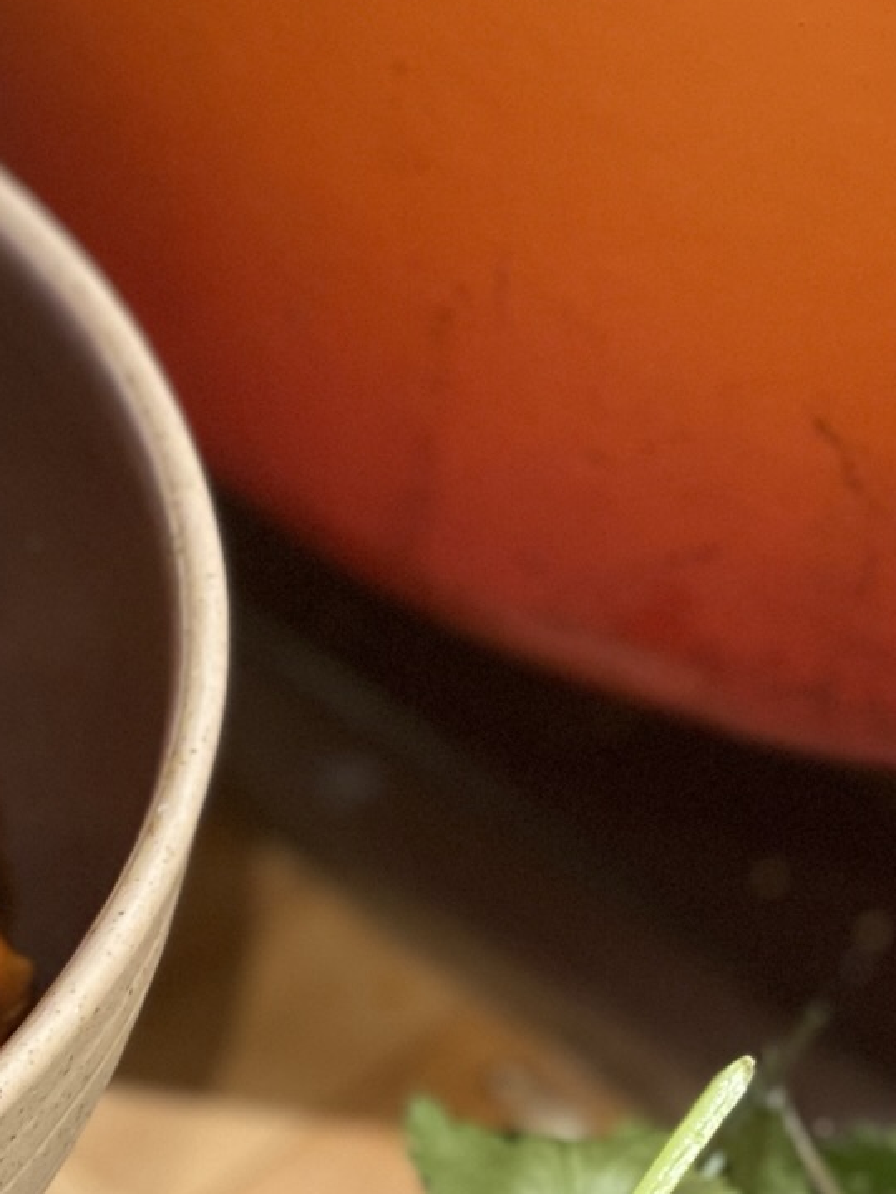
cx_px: -285
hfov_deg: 8.1
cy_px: 930
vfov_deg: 10.8
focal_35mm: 182
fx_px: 6281
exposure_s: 1/33
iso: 200
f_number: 2.2
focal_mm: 7.5
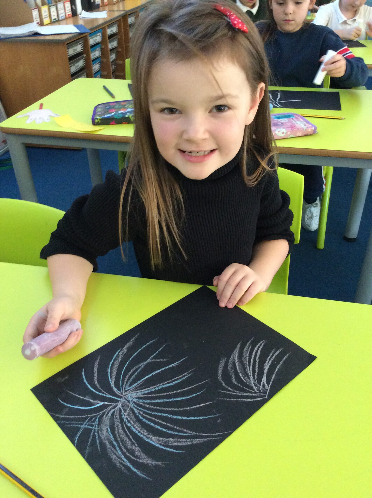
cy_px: 249
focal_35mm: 32
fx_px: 460
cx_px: 186
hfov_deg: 44.1
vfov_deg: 56.9
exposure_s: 1/17
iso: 250
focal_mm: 3.3
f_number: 2.4
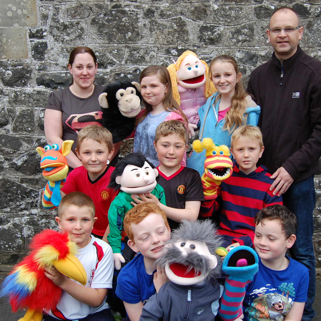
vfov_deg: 39.2
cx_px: 172
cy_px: 163
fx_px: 451
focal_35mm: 43
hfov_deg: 39.1
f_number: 4.5
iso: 400
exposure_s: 1/80
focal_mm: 22
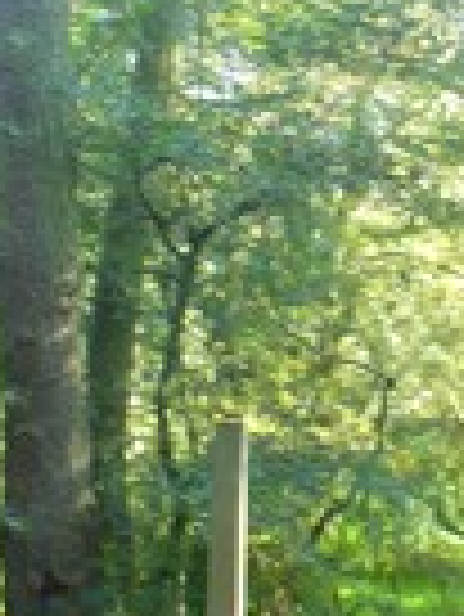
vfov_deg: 18.7
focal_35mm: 105
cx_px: 435
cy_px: 310
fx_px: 1874
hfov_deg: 14.0
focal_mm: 6.1
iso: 100
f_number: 2.8
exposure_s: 1/20
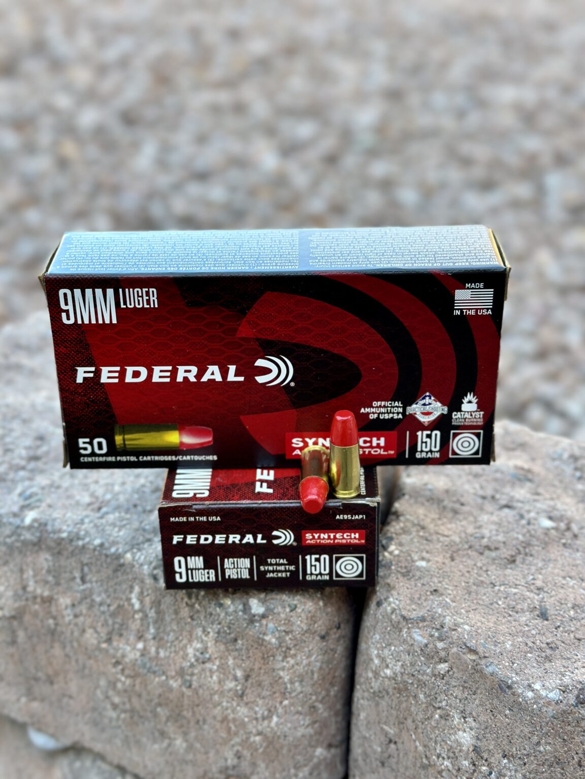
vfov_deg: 39.7
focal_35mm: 48
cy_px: 390
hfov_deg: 30.3
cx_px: 292
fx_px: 1082
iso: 80
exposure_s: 1/217
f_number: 1.78
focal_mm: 6.86
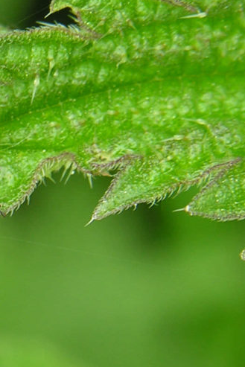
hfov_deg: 5.1
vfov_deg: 7.7
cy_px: 144
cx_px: -104
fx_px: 2734
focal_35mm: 268
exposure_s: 1/46
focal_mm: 32.4
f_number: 5.4
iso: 50
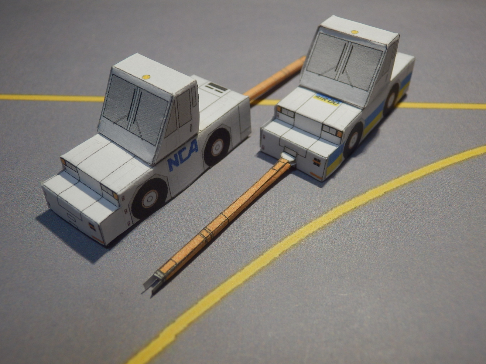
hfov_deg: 44.8
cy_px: 182
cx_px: 243
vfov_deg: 34.3
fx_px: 590
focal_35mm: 42
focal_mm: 7.4
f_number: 4
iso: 125
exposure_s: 1/40
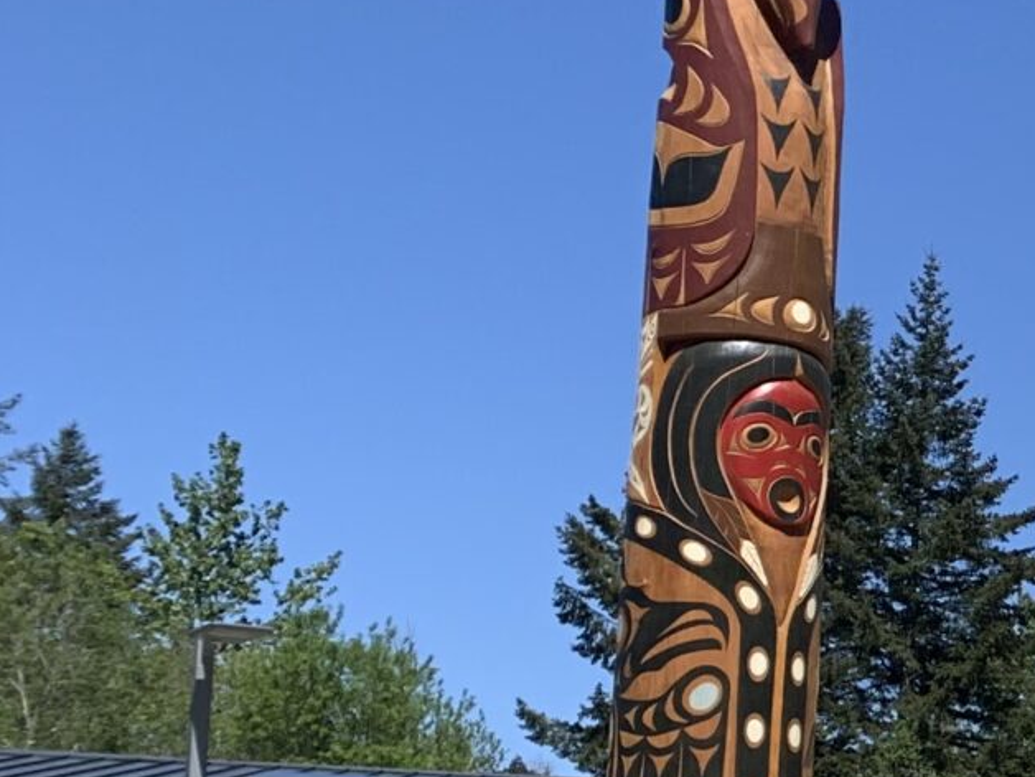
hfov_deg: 15.1
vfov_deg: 13.6
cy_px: 904
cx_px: 2054
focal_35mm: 106
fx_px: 3169
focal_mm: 4.25
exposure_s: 1/2364
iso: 25
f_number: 1.8
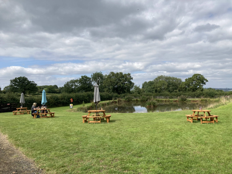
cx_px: 116
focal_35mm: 28
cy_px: 87
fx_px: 188
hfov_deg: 63.4
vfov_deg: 49.7
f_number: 1.8
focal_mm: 3.99
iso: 25
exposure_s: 1/2857
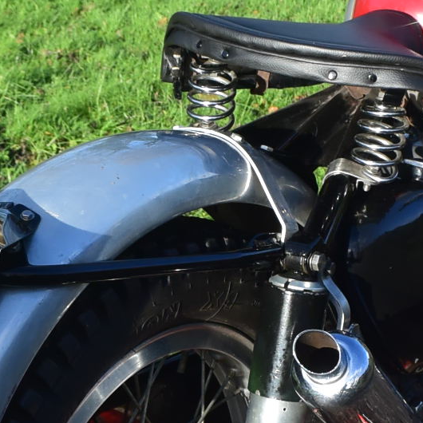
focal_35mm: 113
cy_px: 331
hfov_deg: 15.4
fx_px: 1562
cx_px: 273
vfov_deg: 15.3
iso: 160
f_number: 4.5
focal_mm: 10
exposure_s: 1/400
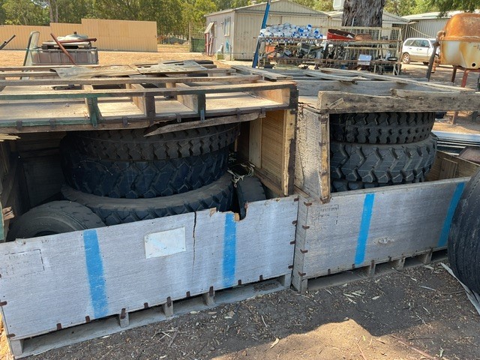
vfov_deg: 48.2
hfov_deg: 61.7
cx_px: 240
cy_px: 180
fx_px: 402
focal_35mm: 29
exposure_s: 1/287
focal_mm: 3
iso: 16
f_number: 1.8
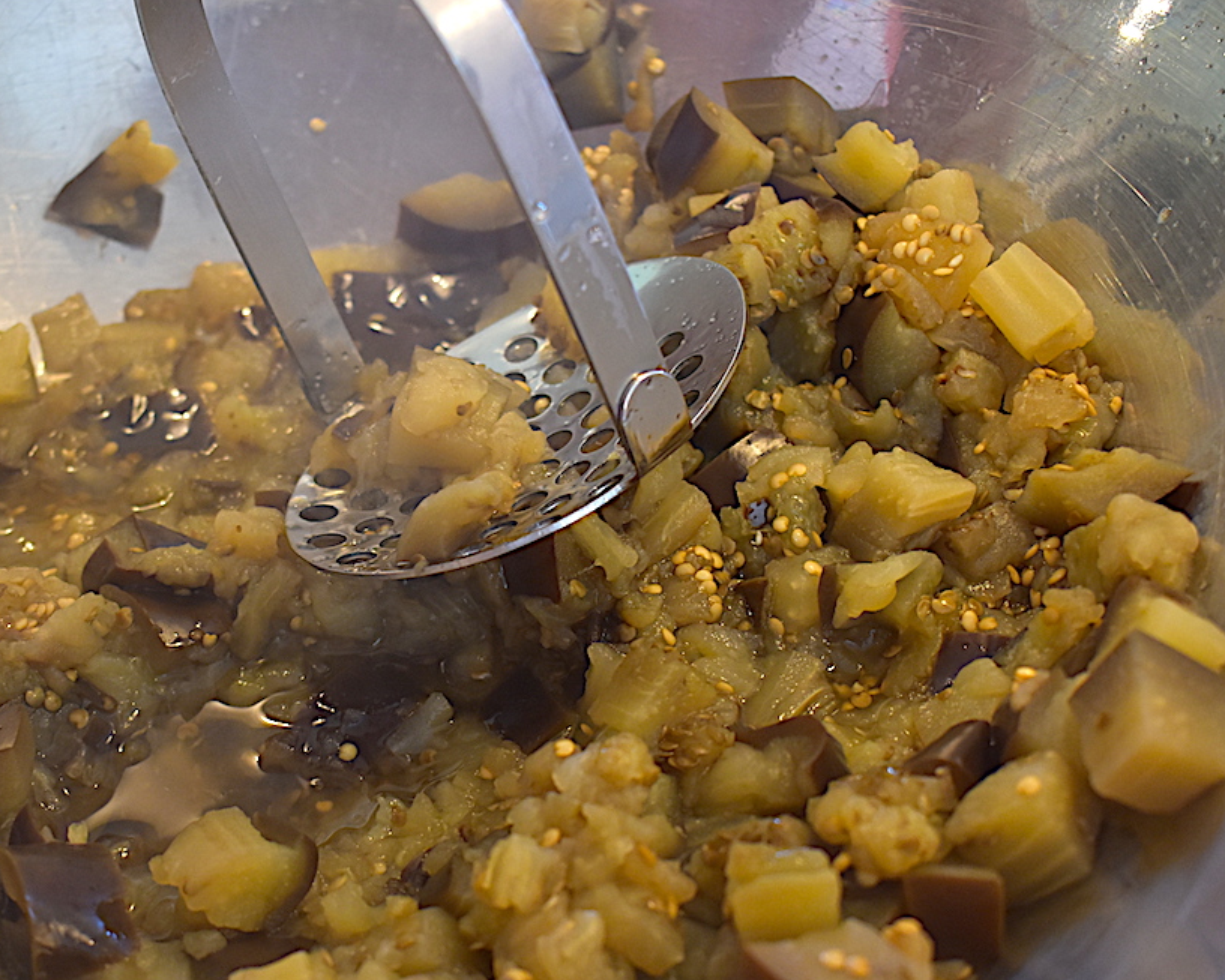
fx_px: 1922
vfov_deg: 28.6
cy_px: 561
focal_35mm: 53
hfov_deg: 35.3
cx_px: 509
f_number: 3.8
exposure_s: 1/30
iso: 900
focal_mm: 24
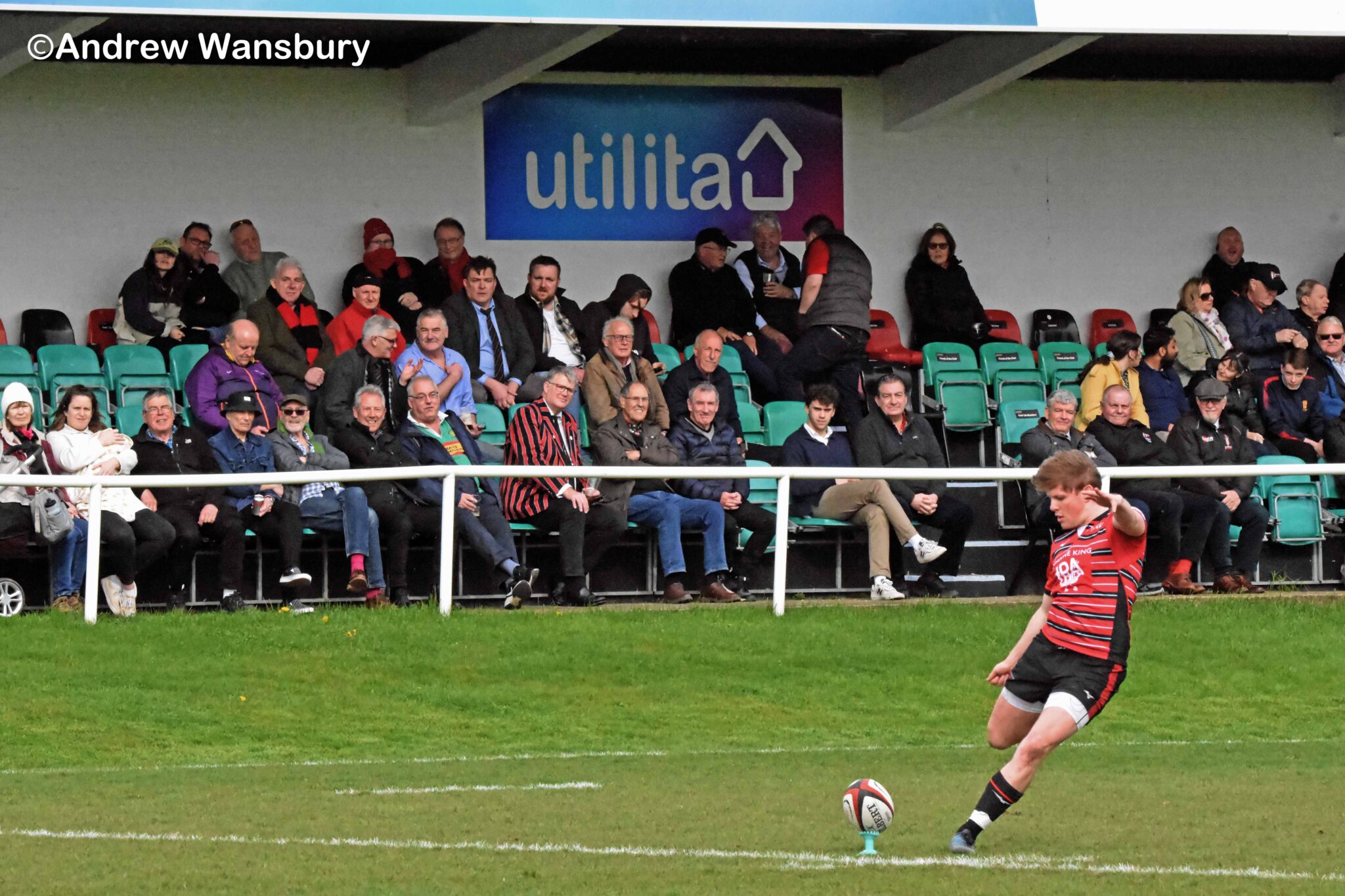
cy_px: 448
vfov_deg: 4.2
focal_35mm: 330
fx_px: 12327
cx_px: 672
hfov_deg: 6.2
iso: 16000
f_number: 18
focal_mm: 220
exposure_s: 1/3200
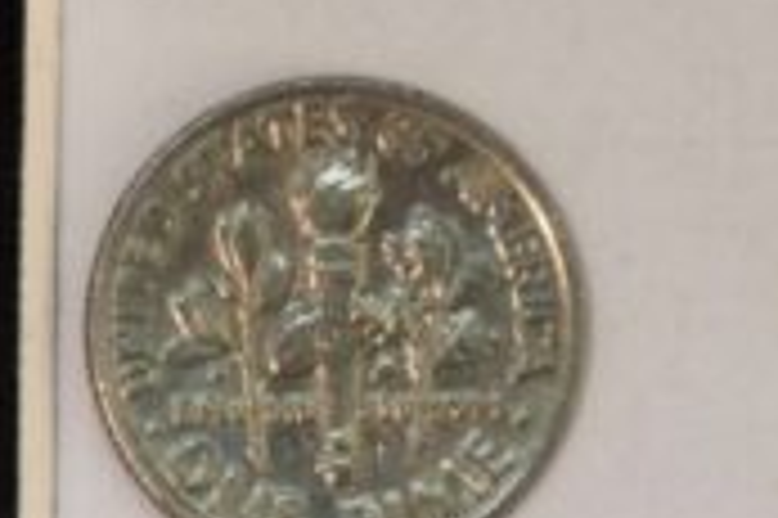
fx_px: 10774
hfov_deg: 4.1
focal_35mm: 499
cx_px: 171
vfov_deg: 2.7
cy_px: 1198
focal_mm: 48
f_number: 7.1
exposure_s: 1/40
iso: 400
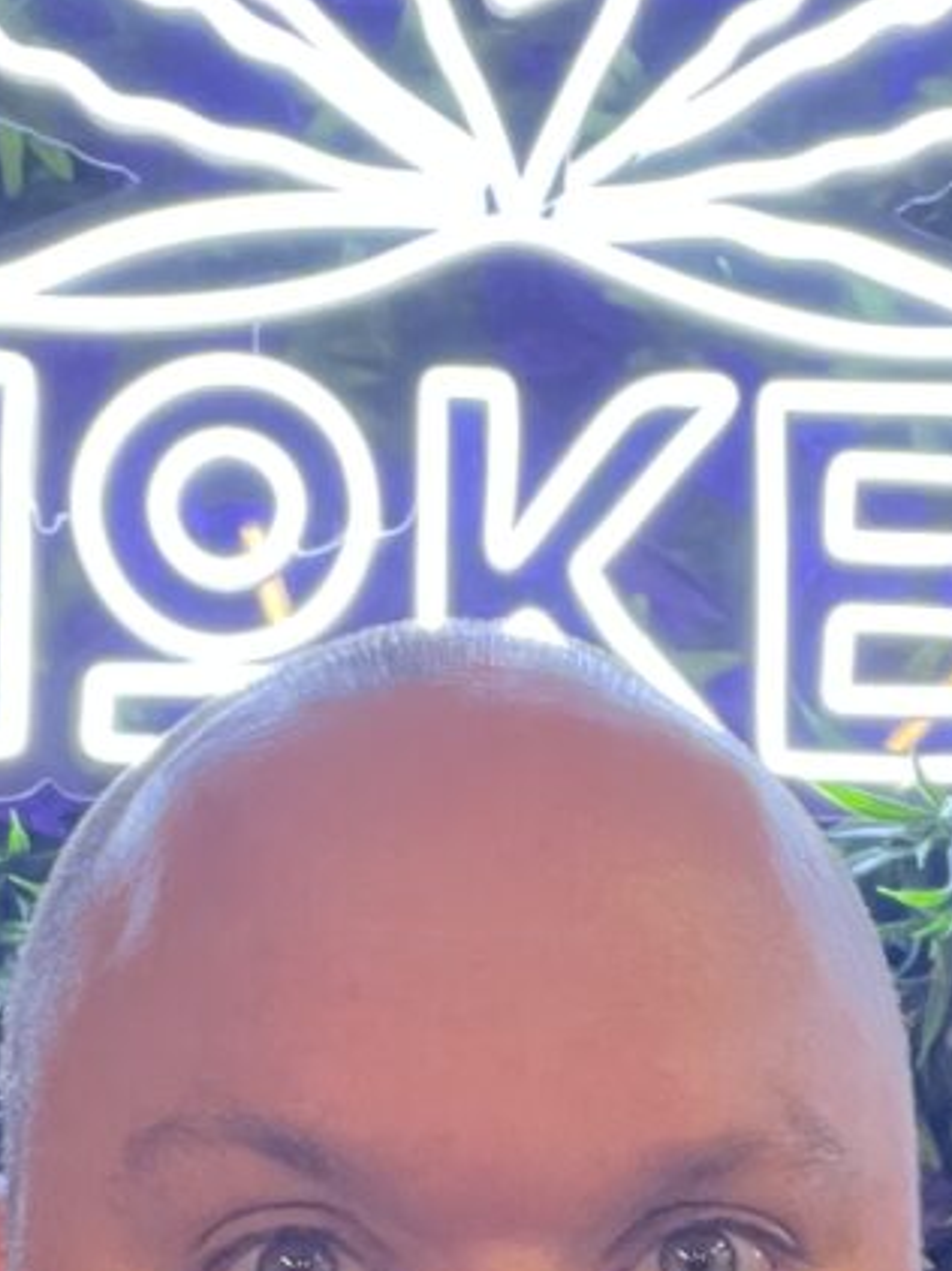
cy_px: 1068
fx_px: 3414
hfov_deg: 15.8
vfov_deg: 20.8
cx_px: 666
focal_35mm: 93
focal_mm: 2.71
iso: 320
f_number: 2.2
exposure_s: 1/55
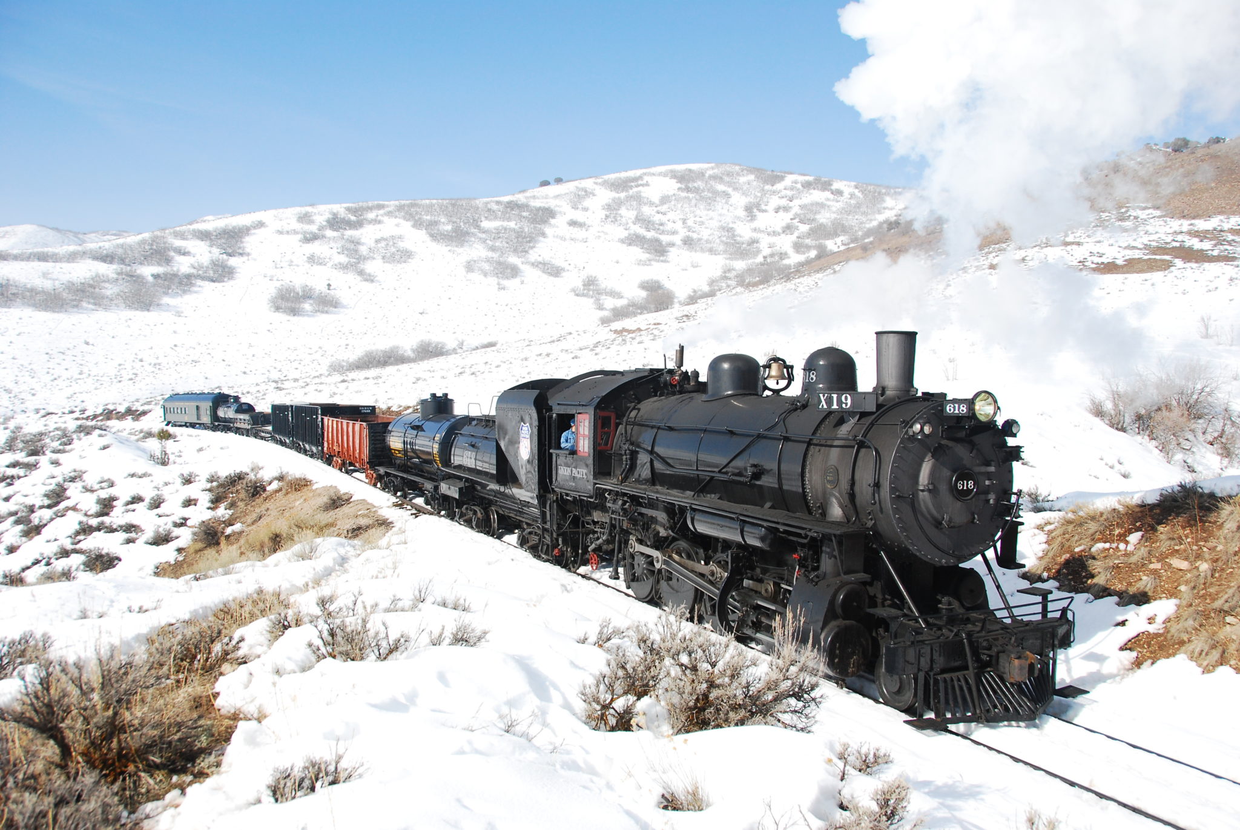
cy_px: 415
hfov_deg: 67.3
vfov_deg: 48.1
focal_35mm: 27
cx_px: 620
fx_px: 931
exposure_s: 1/1600
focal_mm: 18
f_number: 5.6
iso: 250
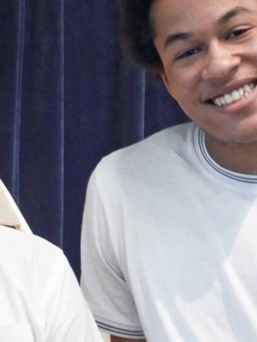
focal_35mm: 376
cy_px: 397
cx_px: 141
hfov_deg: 4.0
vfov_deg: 5.3
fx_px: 3722
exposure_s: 1/15
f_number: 4.8
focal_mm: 18.8
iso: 640
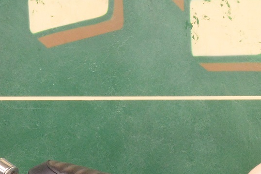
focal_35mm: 251
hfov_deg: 8.2
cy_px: 123
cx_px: 260
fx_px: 1821
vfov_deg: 5.5
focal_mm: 60
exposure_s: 1/2
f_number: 29
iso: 2500
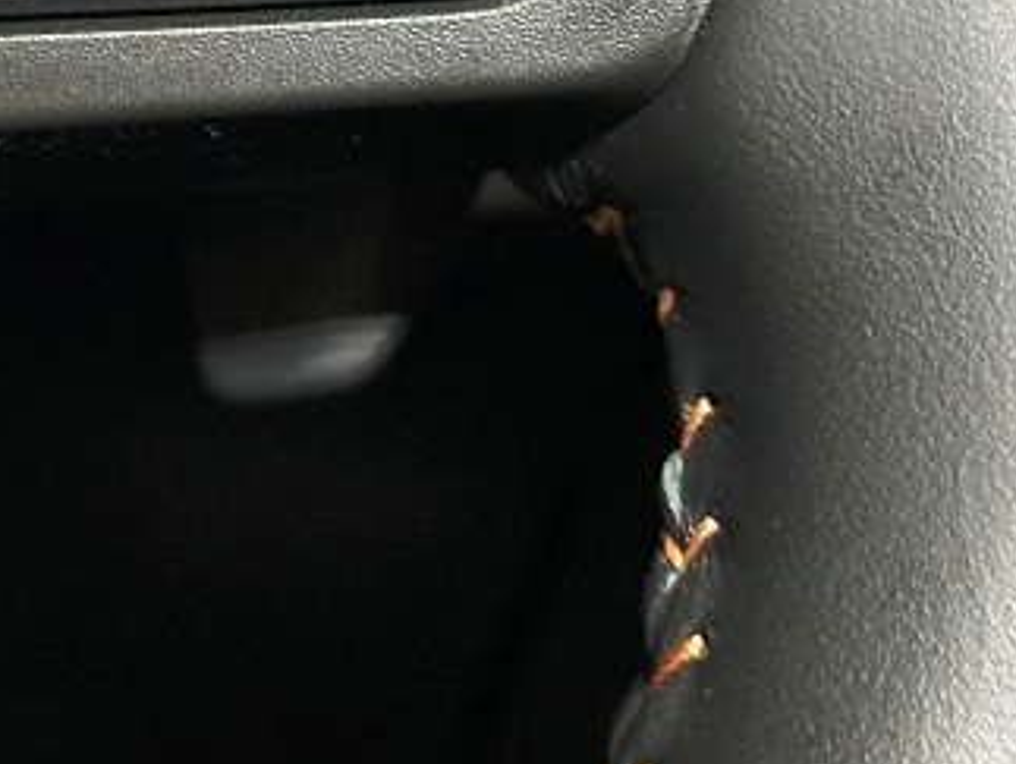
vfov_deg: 9.5
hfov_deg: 12.9
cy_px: -368
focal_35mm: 152
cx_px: 135
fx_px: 4466
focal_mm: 6.86
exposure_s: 1/40
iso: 320
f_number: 1.78
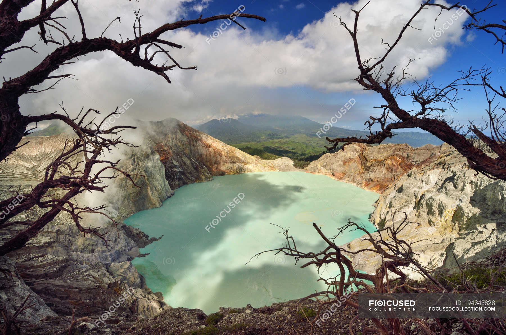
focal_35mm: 16
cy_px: 168
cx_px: 253
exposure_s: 1/125
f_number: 11
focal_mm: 11
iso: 200
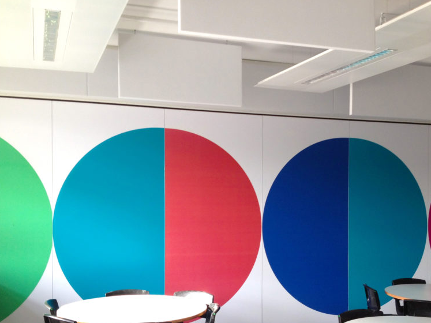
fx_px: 598
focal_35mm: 48
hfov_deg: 39.6
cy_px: 220
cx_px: 246
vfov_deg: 30.0
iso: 64
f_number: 2.4
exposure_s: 1/40
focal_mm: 4.28
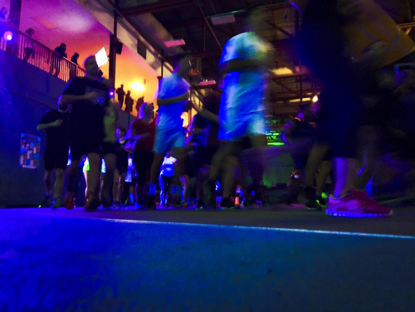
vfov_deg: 49.7
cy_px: 156
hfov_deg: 63.4
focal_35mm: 28
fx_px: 336
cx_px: 208
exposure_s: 1/4
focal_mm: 3.99
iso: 160
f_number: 1.8
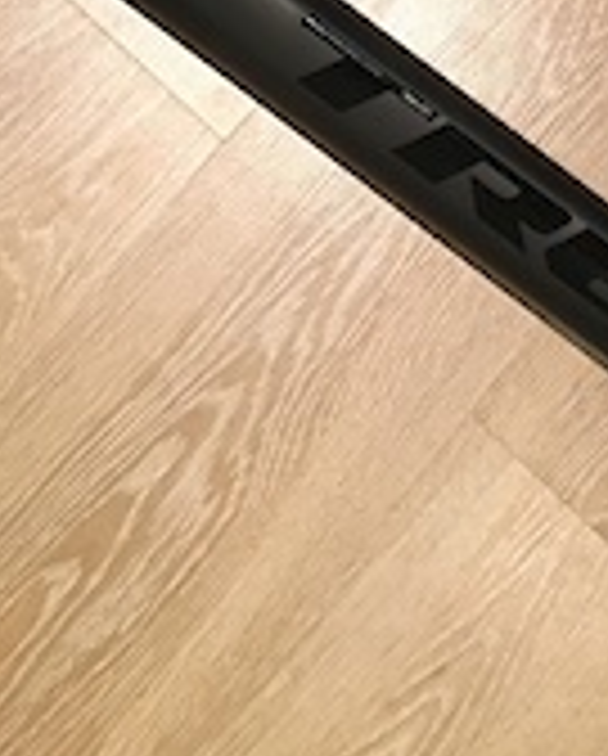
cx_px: 601
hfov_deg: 17.9
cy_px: -333
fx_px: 1884
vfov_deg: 20.0
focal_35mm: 84
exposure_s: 1/20
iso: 200
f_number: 2.2
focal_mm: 4.15
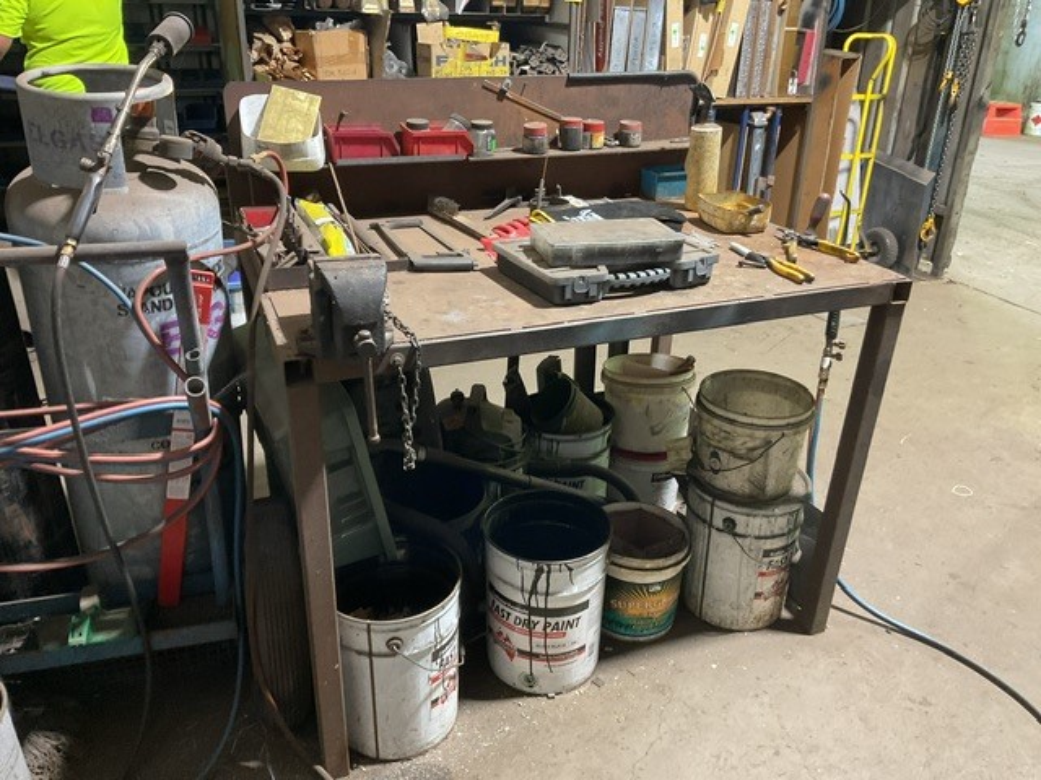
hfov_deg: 61.7
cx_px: 520
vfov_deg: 48.2
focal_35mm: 29
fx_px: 872
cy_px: 390
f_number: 1.8
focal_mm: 3
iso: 250
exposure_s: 1/50
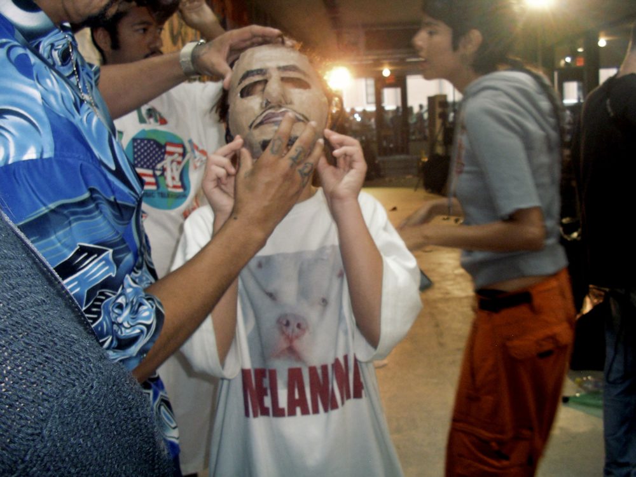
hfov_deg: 50.1
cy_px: 238
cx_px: 318
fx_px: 680
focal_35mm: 37
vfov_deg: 38.7
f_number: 2.8
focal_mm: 5.7
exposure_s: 1/60
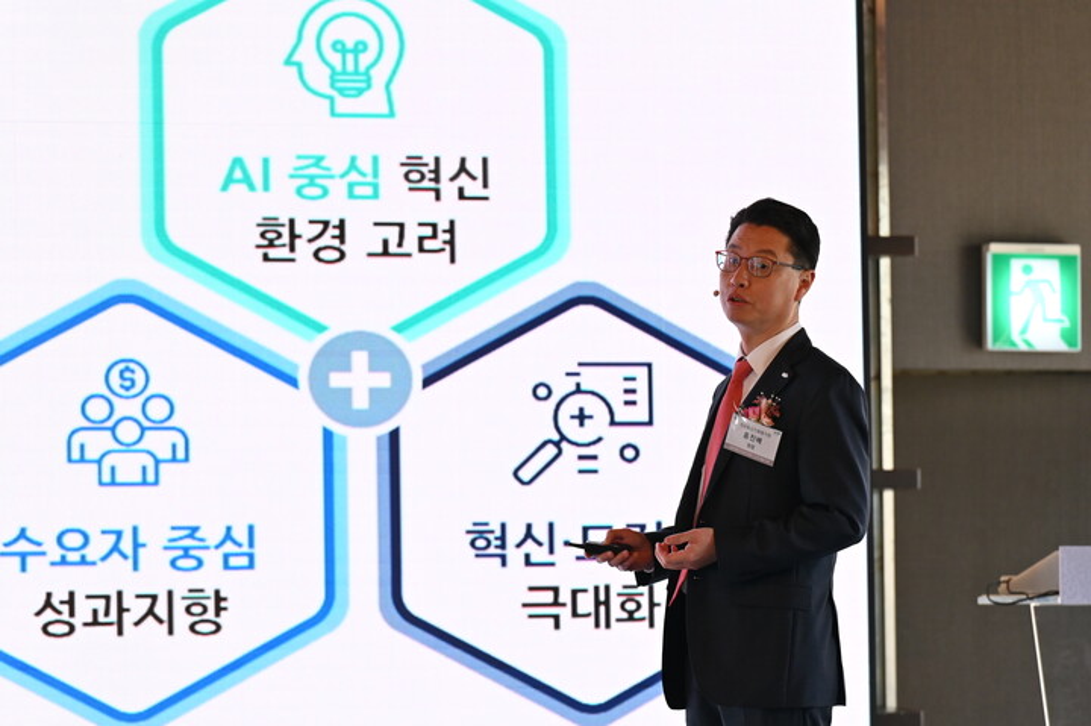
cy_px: 363
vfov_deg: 6.9
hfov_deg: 10.3
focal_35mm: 200
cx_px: 546
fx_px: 6057
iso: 1600
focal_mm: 200
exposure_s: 1/160
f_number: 5
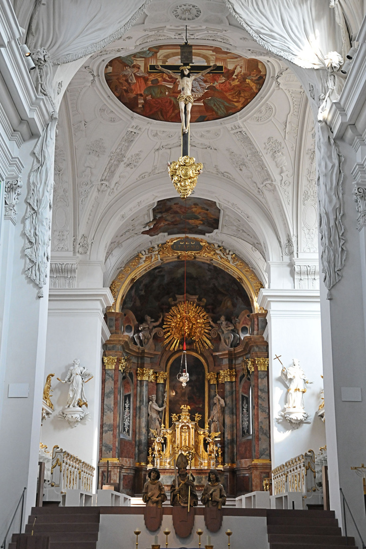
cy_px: 274
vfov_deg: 37.9
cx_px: 183
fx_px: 801
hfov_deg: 25.8
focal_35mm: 52
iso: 1600
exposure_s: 1/125
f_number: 5.6
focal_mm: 35
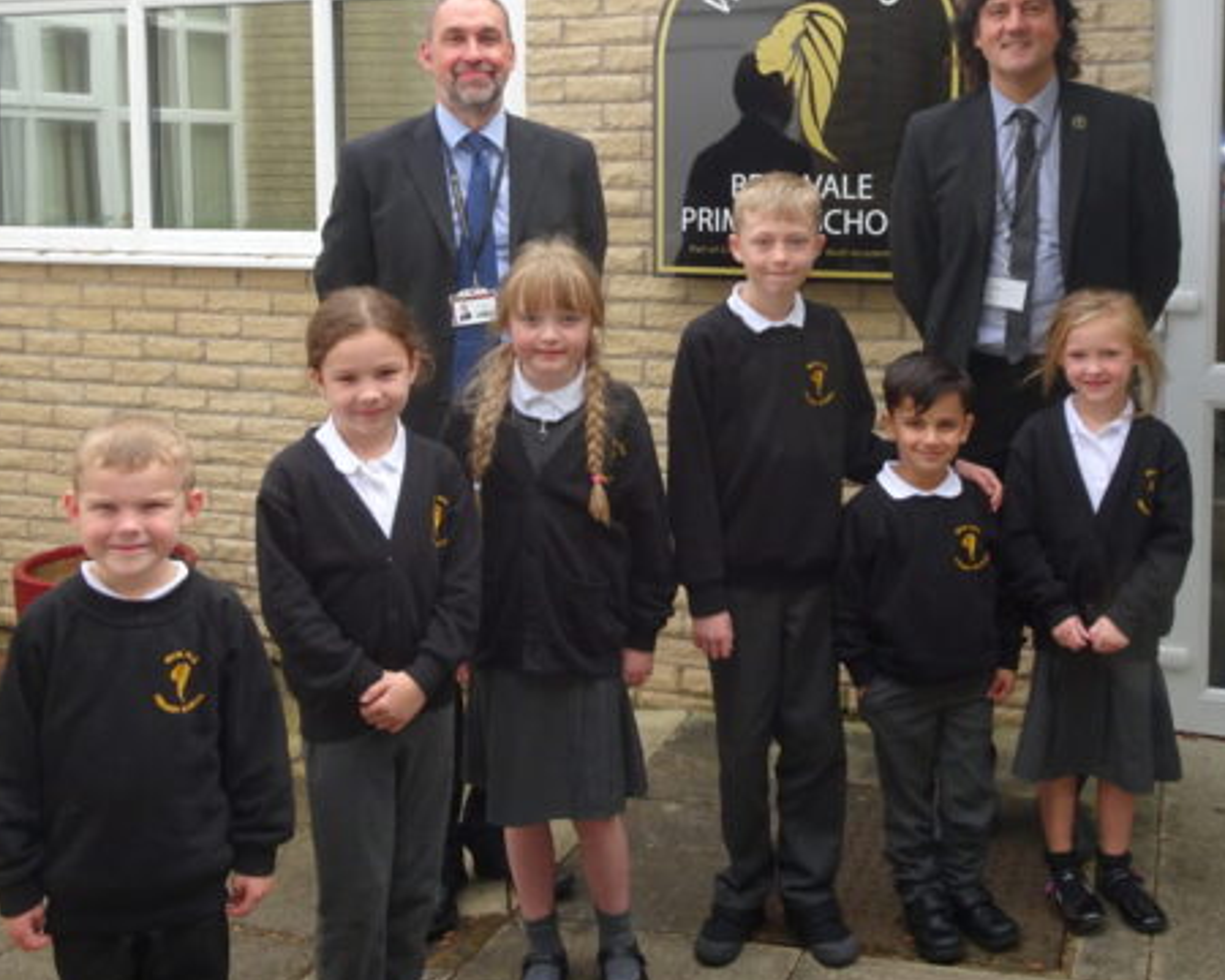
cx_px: 653
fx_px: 1450
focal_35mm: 40
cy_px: 278
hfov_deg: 45.8
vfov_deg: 36.7
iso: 80
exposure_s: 1/125
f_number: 3.5
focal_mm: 4.1
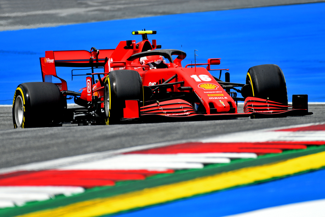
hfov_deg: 3.4
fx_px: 5416
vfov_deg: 2.3
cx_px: 162
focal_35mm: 600
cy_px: 108
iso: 400
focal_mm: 500
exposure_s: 1/1250
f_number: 5.6
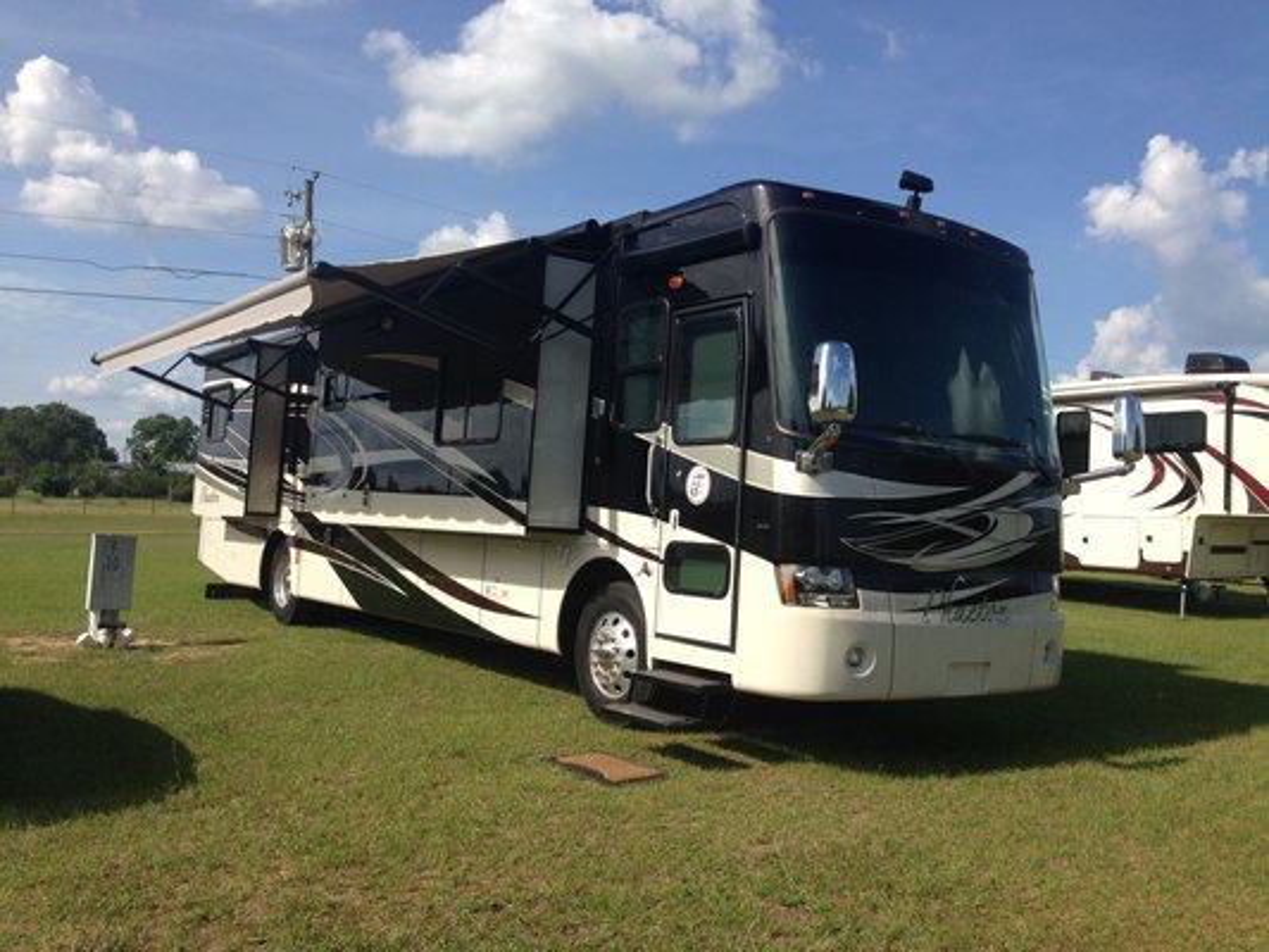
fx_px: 1210
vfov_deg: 43.0
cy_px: 476
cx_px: 634
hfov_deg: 55.3
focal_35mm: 33
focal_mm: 4.12
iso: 50
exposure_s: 1/1642
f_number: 2.4
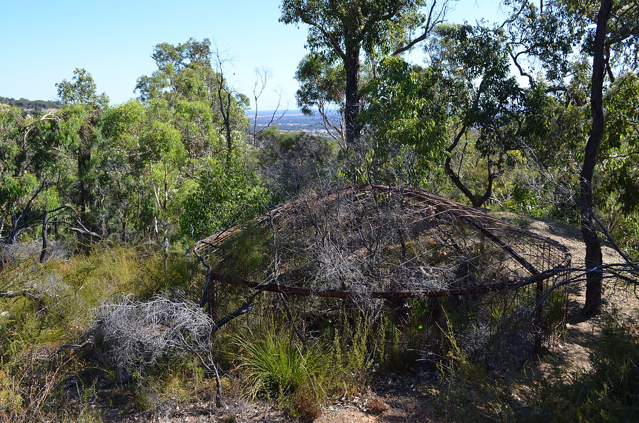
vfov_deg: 39.8
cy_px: 212
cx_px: 320
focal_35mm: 33
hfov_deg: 57.3
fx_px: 584
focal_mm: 22
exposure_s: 1/250
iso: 200
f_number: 8
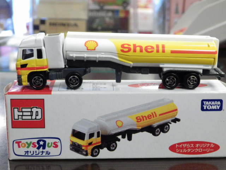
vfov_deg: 20.7
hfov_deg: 27.4
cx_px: 113
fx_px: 464
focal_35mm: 71
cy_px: 85
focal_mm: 12.8
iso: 800
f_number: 4.2
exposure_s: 1/40
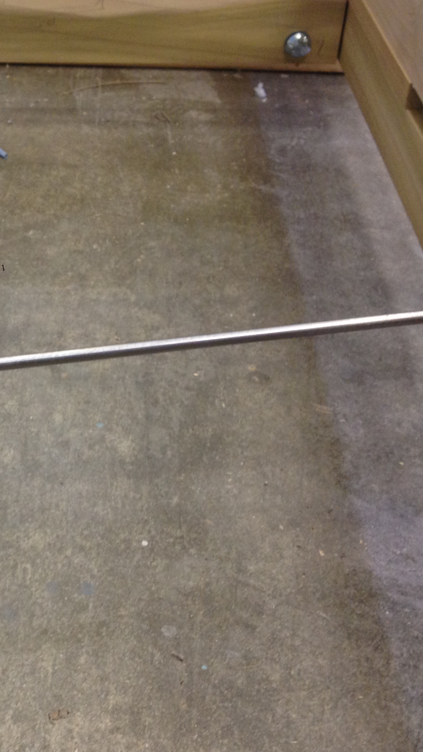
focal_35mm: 58
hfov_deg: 20.1
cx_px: 5
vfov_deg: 36.0
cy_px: 425
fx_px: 1157
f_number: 2.4
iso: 100
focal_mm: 4.28
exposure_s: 1/20
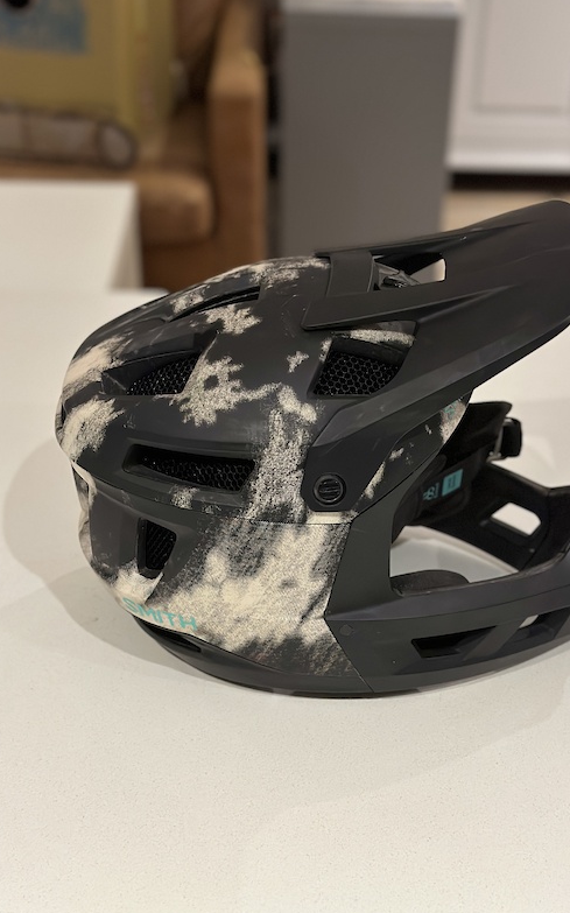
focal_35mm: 52
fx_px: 1293
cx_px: 342
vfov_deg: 38.9
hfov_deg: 24.8
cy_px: 452
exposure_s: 1/33
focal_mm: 6.86
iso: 500
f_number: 1.78
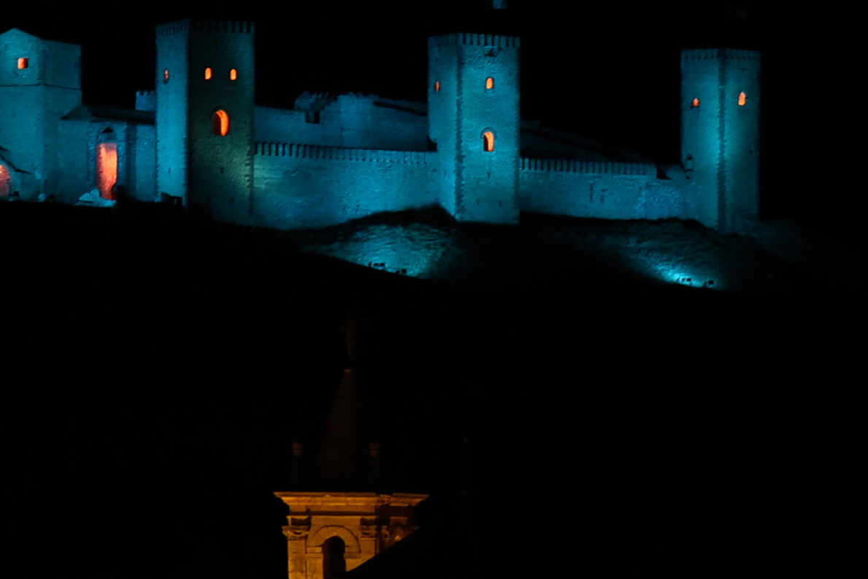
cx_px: 333
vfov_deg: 5.3
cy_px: 190
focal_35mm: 259
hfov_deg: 8.0
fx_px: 6243
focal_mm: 120
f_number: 4
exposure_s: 1/80
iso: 4000
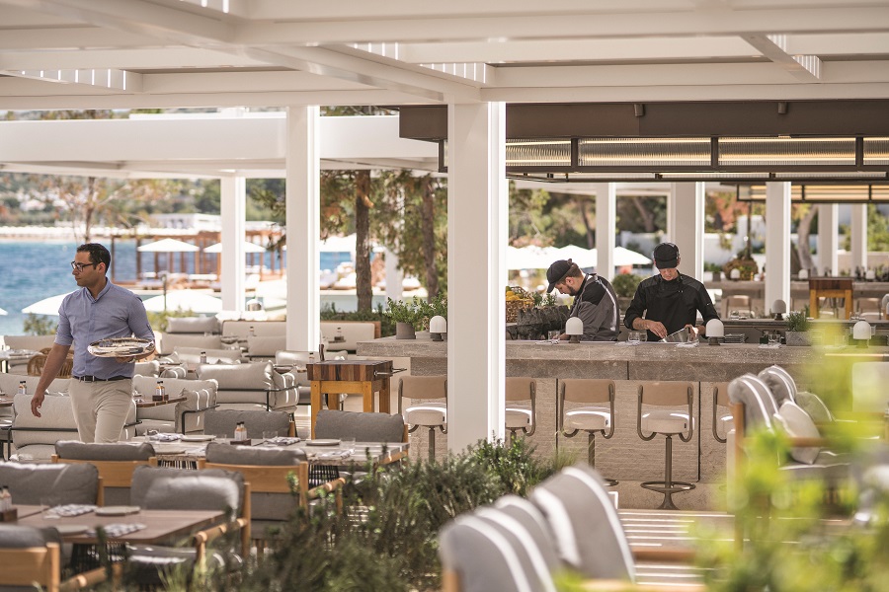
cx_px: 444
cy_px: 296
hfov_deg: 23.9
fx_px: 2099
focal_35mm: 85
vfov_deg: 16.1
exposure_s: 1/2500
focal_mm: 85
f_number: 2
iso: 100
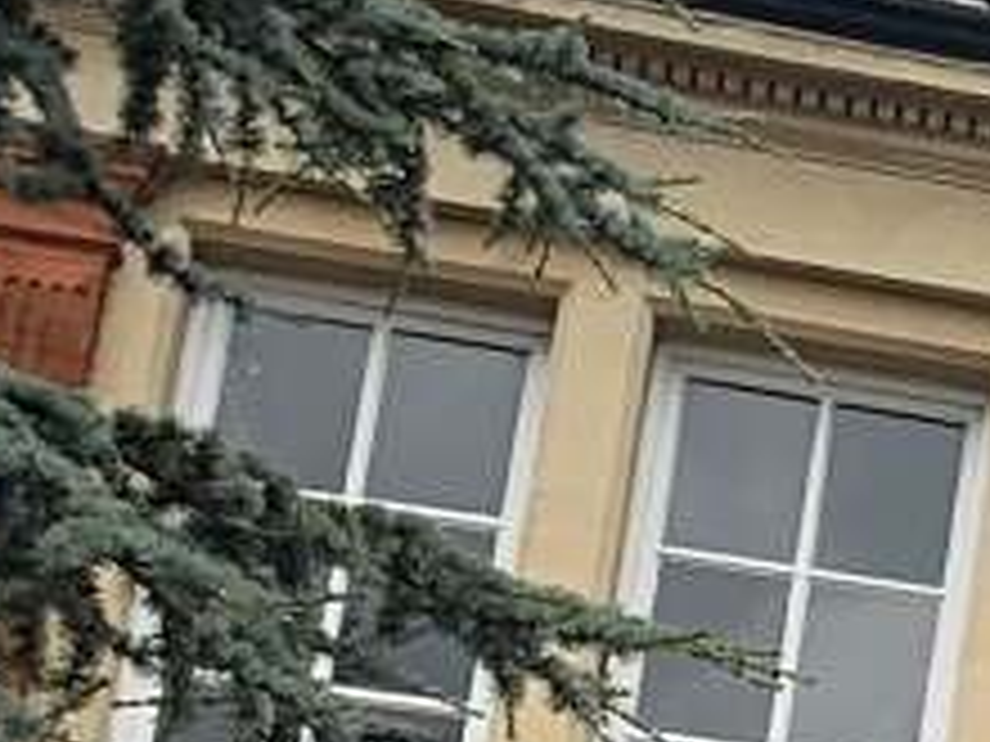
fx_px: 5405
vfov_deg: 7.6
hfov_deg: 8.2
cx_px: 3321
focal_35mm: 189
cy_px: 1304
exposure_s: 1/404
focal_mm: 4.25
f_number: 1.8
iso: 25
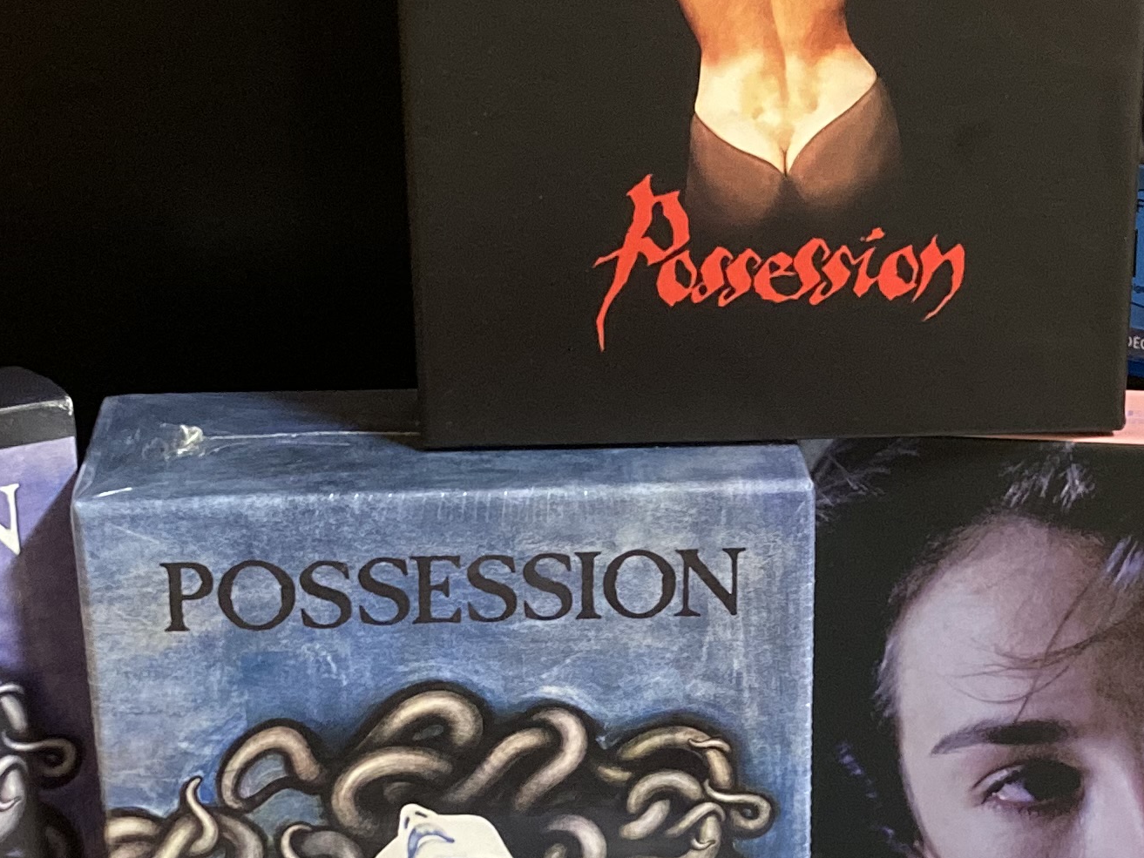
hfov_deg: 22.6
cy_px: 753
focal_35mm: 86
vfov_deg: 17.0
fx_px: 2842
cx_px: 777
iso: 500
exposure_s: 1/30
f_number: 1.8
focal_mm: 3.99
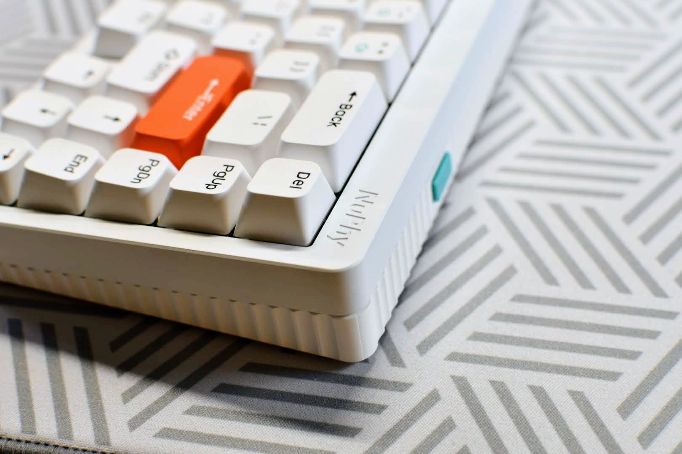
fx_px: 985
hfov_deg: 38.2
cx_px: 341
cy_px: 227
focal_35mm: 52
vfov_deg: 26.0
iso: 100
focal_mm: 35
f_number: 5
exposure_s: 1/25
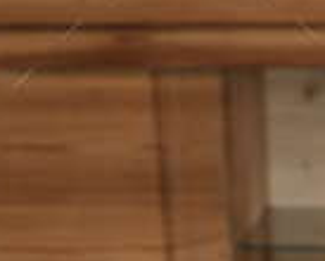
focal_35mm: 303
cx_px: 178
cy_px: 961
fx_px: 2919
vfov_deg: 4.7
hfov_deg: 6.4
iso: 250
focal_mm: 50
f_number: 4
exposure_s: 1/200
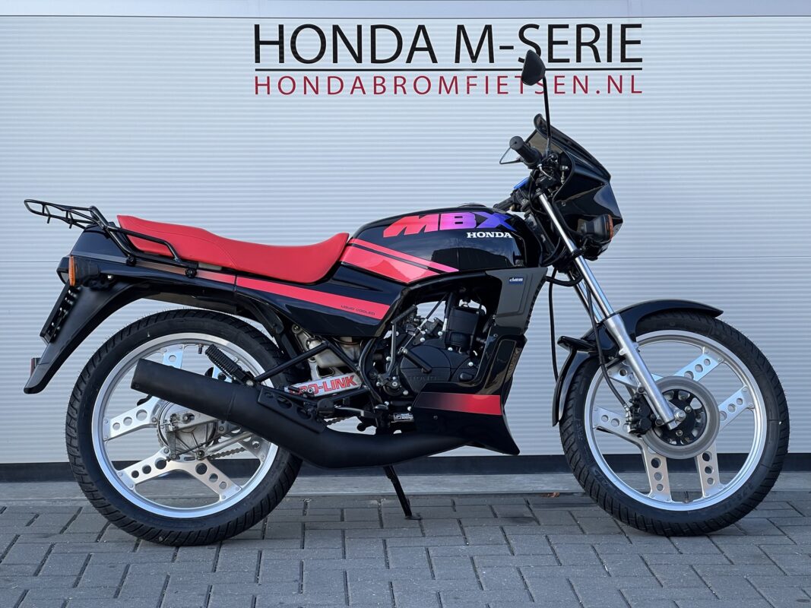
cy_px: 304
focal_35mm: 77
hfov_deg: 25.3
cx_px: 406
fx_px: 1804
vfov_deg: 19.1
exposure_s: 1/143
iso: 32
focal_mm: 9
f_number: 2.8
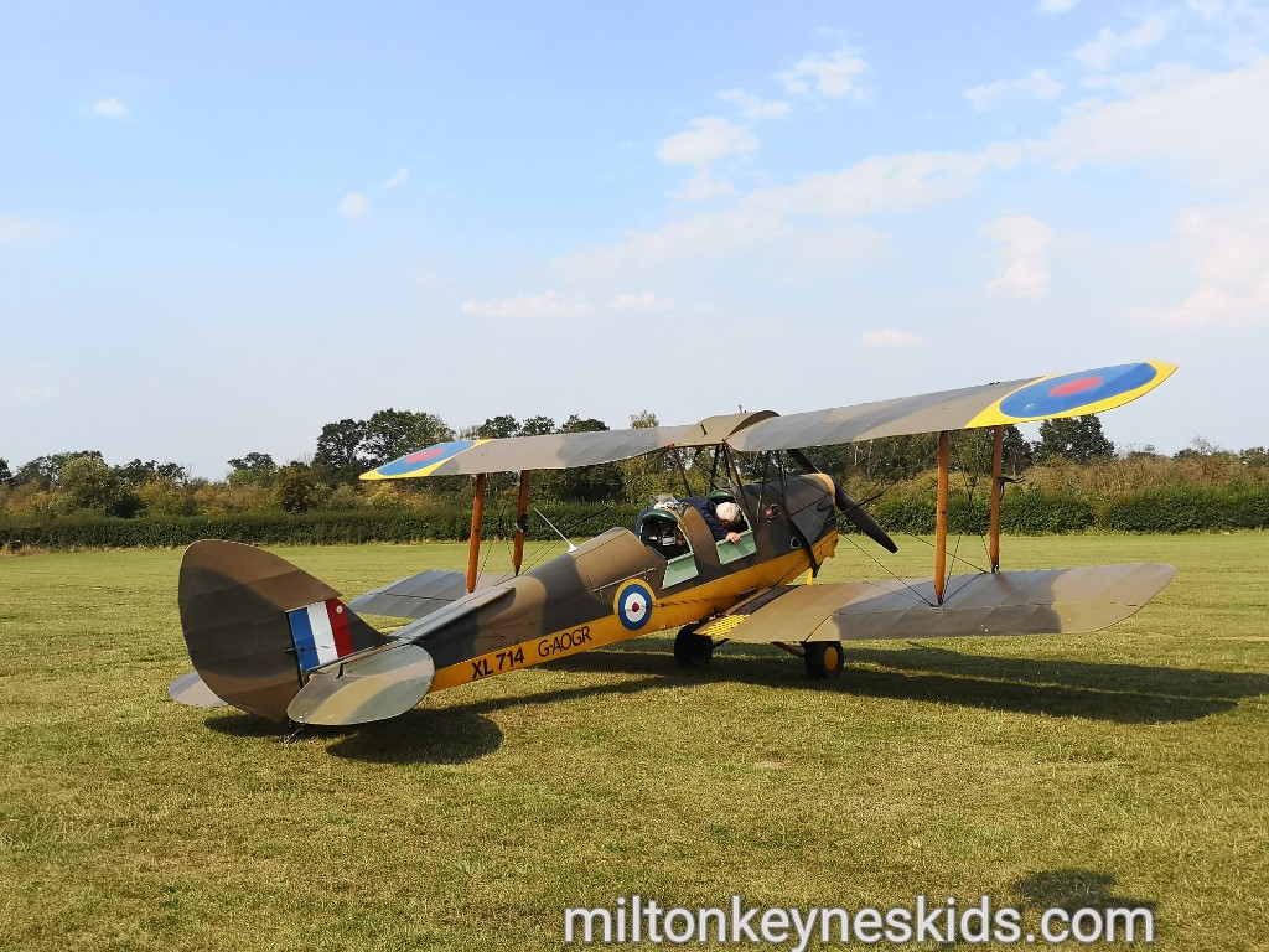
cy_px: 476
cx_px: 634
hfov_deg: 50.1
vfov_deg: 38.7
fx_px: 1356
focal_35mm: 37
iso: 50
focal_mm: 3.95
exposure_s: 1/1905
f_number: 1.8
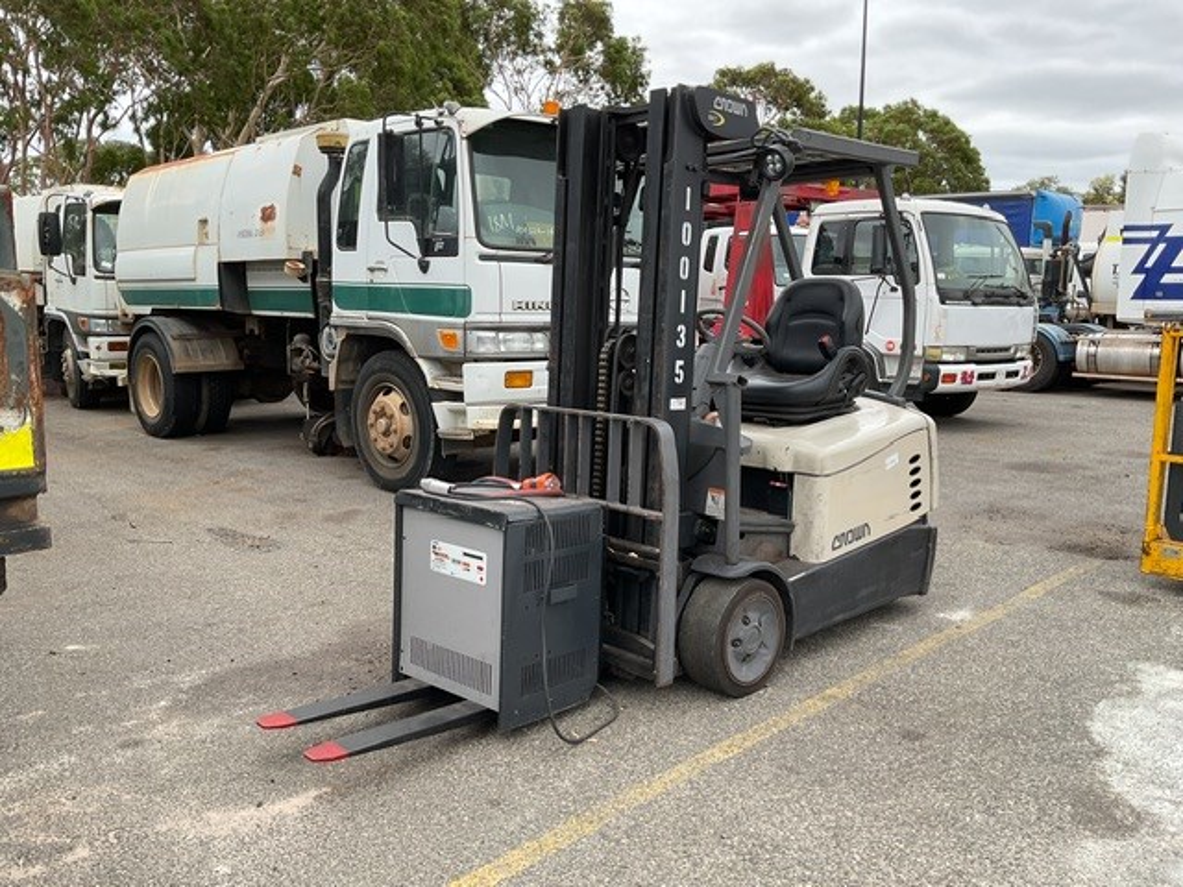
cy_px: 444
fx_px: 991
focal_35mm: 29
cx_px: 592
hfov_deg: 61.7
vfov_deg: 48.2
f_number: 1.8
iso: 16
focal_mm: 3
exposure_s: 1/627
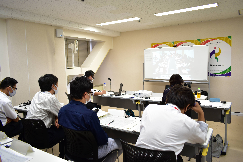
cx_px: 122
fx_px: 182
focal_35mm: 27
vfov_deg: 47.9
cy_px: 81
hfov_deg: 67.4
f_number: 4
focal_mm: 18
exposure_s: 1/60
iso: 400
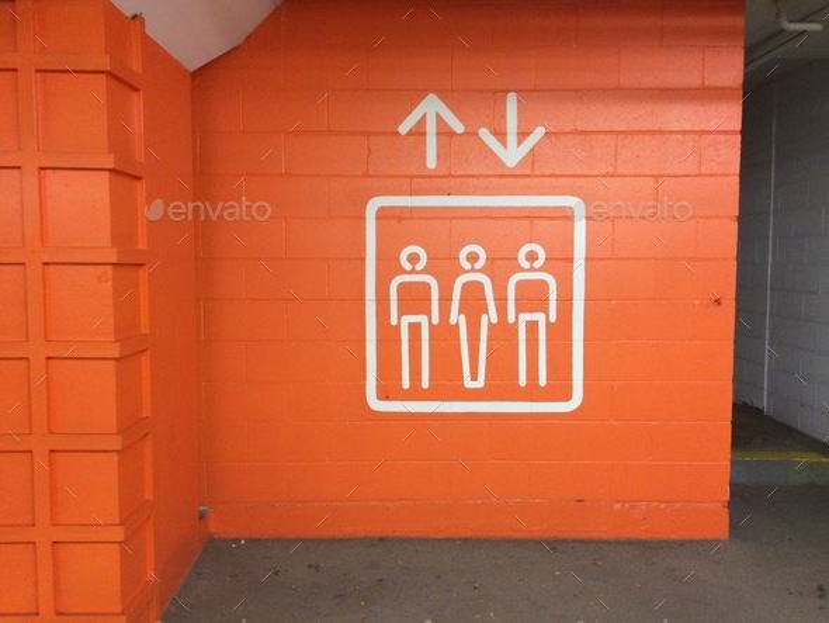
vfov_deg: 48.3
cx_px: 414
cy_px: 312
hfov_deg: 61.6
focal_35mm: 29
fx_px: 695
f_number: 2.2
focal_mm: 4.15
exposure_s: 1/30
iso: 320
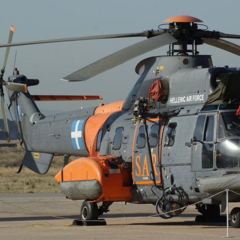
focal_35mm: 288
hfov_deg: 6.1
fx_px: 2259
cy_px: 119
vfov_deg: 6.1
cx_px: 152
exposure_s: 1/160
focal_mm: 150
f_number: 11
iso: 100
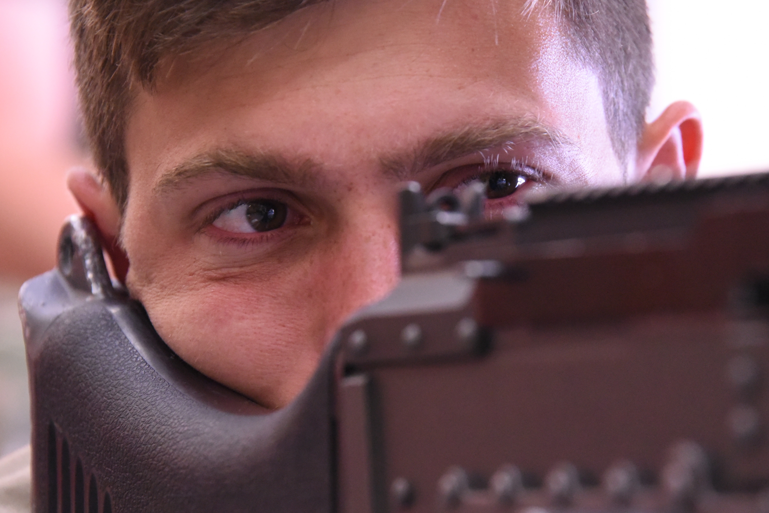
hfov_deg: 5.5
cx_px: 427
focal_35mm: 376
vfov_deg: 3.7
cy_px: 261
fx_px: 8034
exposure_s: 1/125
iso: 10000
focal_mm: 300
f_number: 8
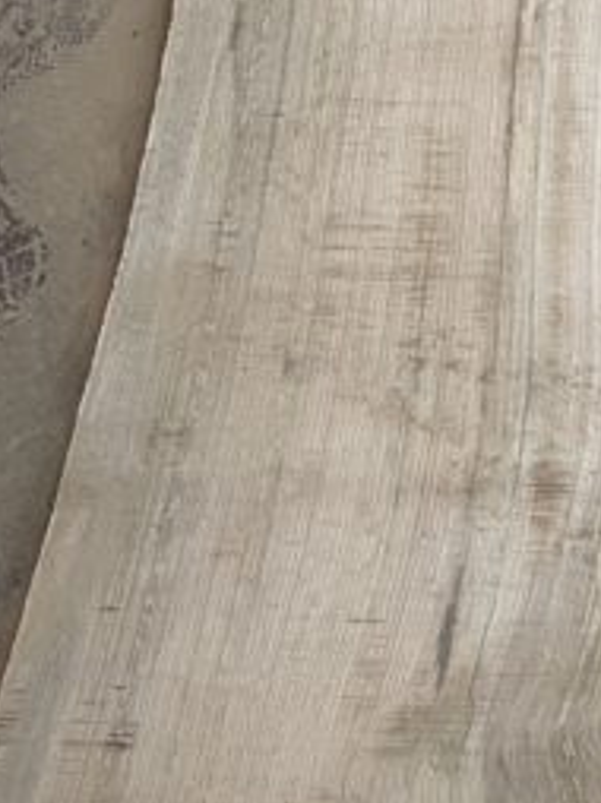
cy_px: 376
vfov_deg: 23.9
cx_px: 829
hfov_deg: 16.7
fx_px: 1901
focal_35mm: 82
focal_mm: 4.2
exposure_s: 1/60
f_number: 1.6
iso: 100
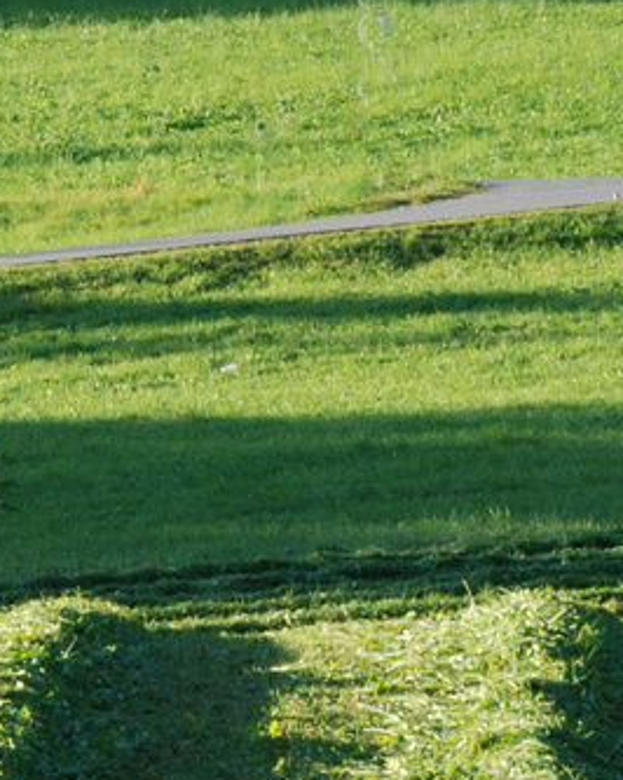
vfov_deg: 3.5
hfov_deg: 2.8
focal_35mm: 547
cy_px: 166
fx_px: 12619
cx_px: -261
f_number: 11
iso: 200
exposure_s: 1/40
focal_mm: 80
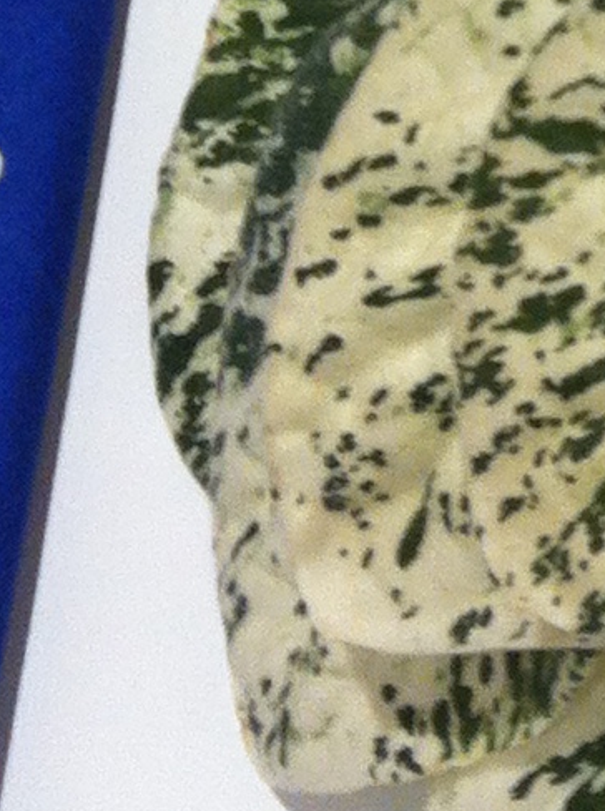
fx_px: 4350
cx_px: 1378
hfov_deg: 7.5
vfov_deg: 10.0
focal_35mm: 186
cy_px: -680
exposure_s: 1/25
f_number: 2.8
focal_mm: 3.85
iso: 100
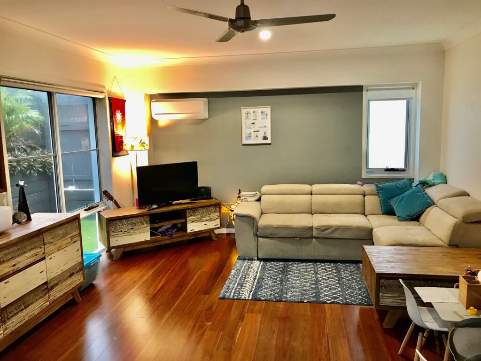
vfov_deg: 49.7
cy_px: 180
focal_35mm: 28
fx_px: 389
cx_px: 240
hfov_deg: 63.4
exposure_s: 1/17
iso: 64
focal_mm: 3.99
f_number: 1.8
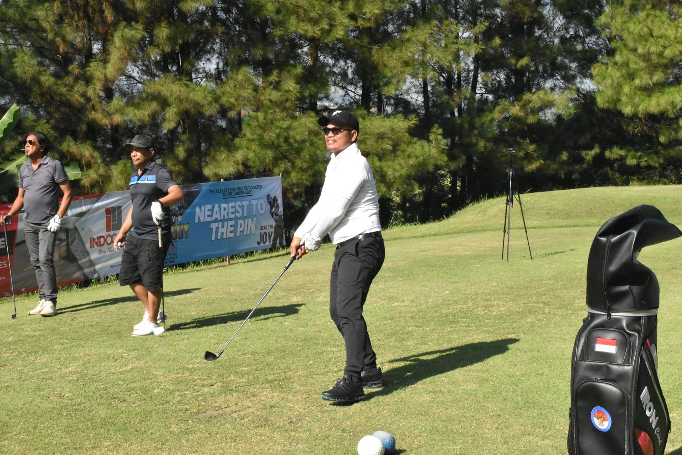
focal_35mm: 63
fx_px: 1194
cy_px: 228
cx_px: 341
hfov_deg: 31.9
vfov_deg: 21.6
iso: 6400
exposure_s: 1/1600
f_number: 20
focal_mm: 42
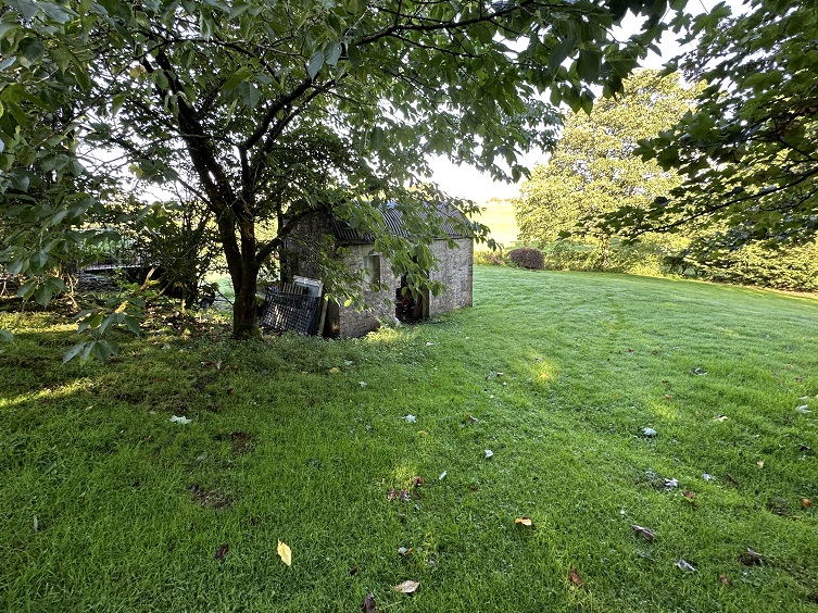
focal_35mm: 16
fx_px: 378
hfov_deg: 94.5
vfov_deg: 77.7
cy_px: 269
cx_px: 397
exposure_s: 1/99
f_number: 2.2
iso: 64
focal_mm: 2.22
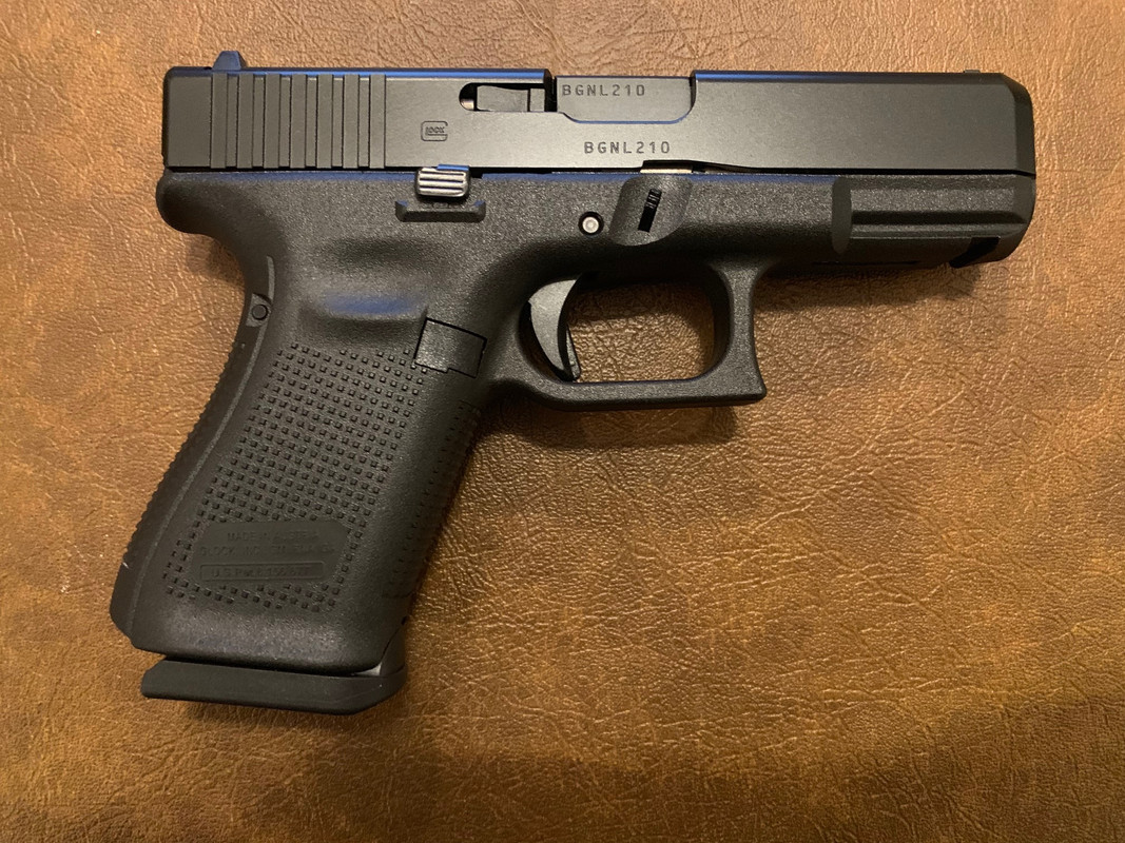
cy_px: 422
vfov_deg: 53.1
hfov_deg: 67.3
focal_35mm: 26
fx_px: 845
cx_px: 562
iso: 640
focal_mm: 4.25
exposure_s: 1/24
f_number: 1.8
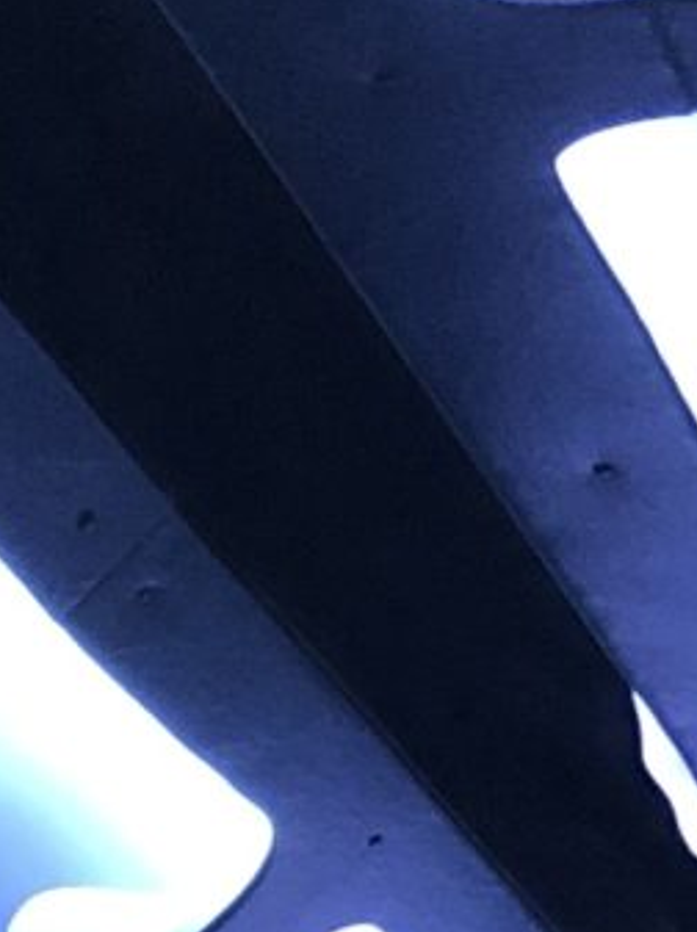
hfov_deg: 6.6
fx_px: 5729
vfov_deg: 9.1
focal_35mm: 213
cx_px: 1715
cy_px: 1399
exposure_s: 1/16
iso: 80
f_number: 1.8
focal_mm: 3.99
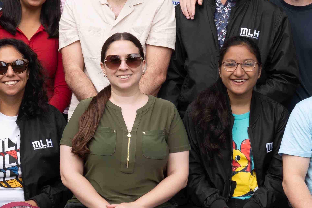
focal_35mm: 221
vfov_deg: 6.2
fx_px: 1914
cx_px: 210
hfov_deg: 9.3
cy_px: 56
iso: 125
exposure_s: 1/60
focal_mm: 70
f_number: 11
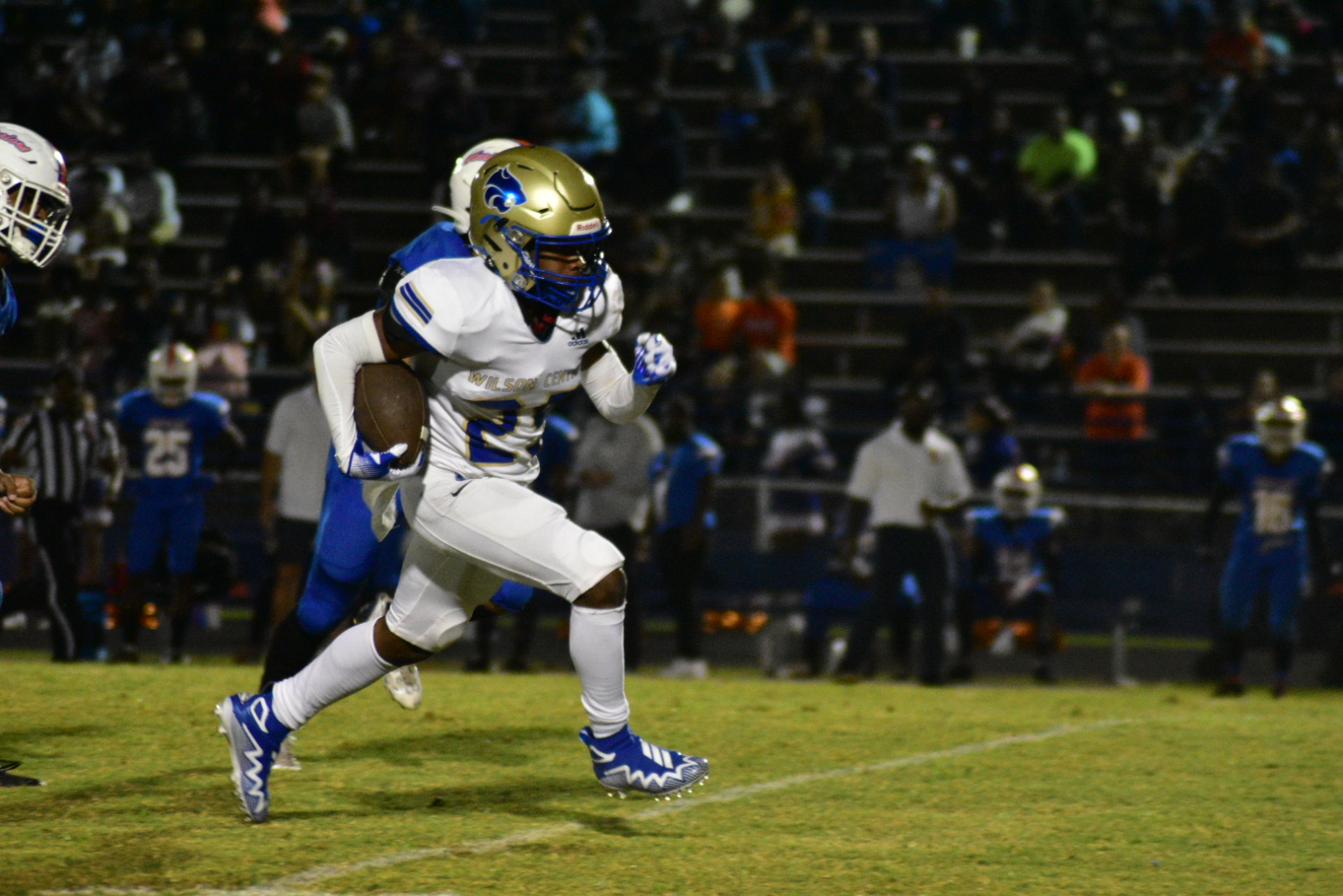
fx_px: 9513
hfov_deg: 8.1
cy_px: 448
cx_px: 672
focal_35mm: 255
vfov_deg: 5.4
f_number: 5
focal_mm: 170
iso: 5000
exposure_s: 1/640
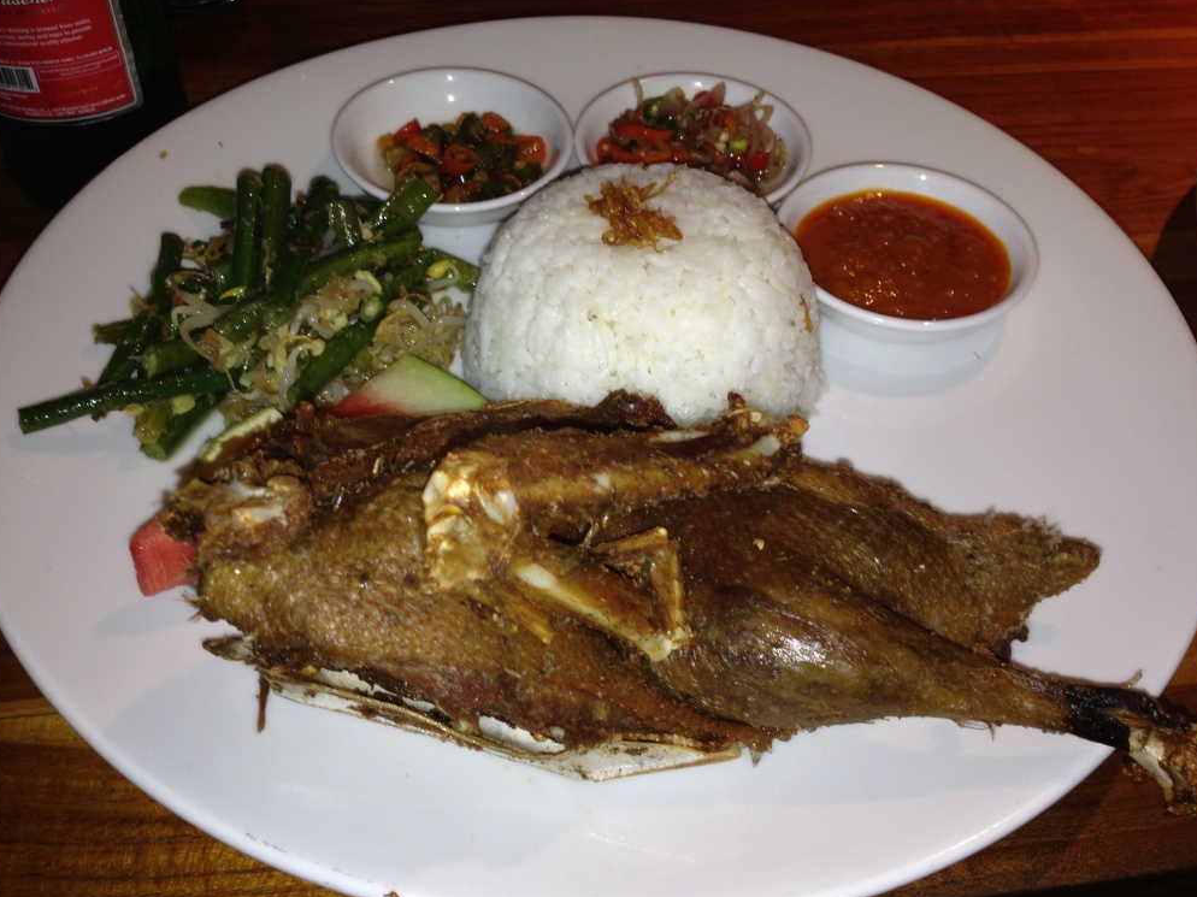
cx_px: 598
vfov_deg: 41.8
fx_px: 1175
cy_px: 458
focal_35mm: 34
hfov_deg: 54.0
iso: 50
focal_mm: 4.13
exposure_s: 1/41
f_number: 2.4
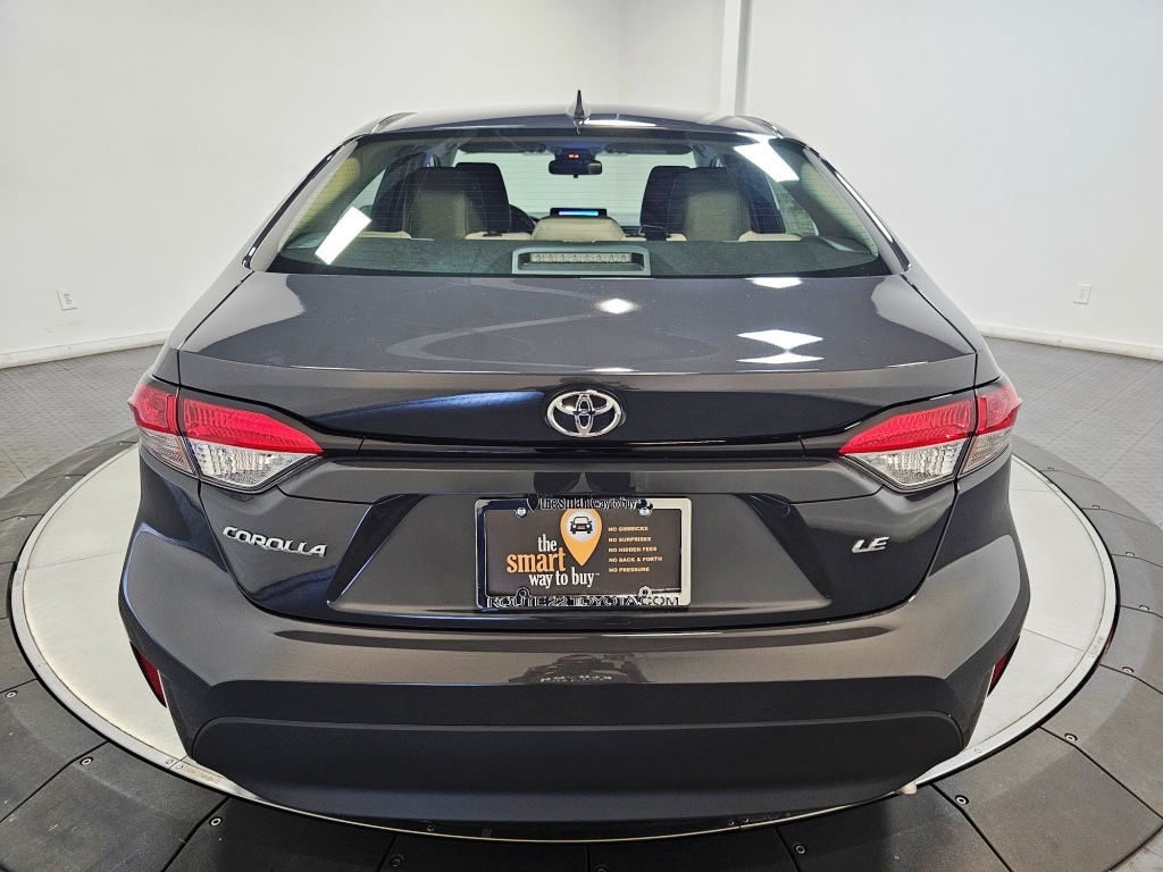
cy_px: 436
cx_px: 582
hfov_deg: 73.9
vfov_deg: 58.9
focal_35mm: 23
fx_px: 773
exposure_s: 1/60
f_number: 1.7
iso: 500
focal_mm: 6.3
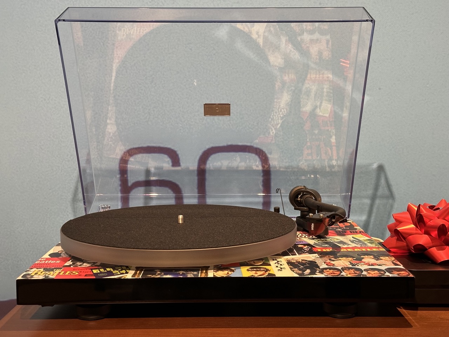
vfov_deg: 30.3
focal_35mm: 48
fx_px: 623
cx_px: 224
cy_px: 168
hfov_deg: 39.7
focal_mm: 6.86
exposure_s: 1/60
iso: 200
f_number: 1.78
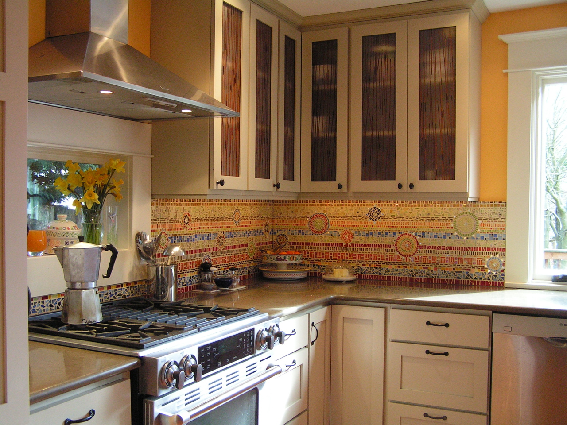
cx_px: 284
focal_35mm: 38
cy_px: 212
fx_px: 622
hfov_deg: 49.0
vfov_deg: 37.7
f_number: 2.8
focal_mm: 6.3
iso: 160
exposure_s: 1/40
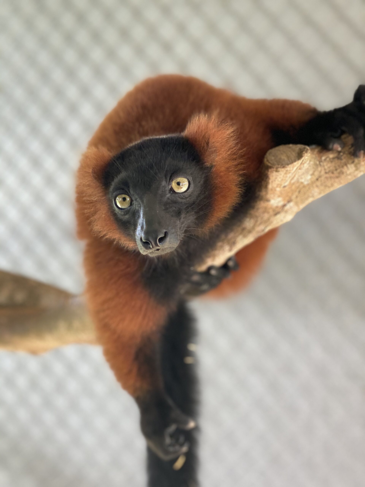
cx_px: 182
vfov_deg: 36.8
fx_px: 731
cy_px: 244
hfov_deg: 28.0
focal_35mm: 52
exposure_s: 1/122
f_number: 2
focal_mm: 6
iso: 80
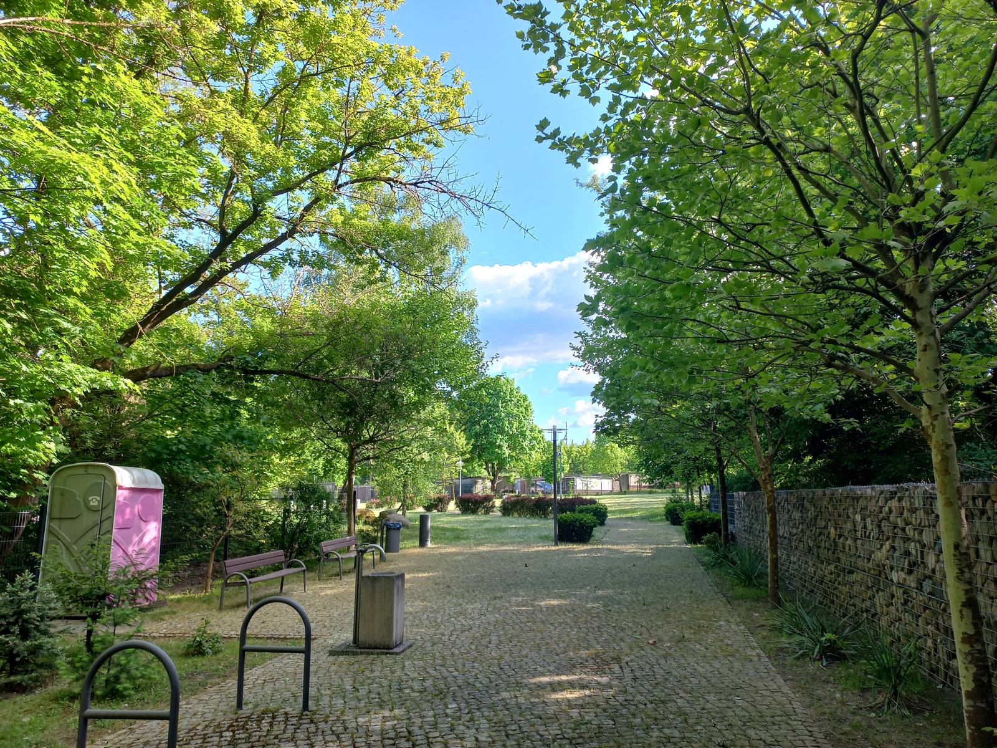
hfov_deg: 69.4
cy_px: 374
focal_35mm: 25
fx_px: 720
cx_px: 498
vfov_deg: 54.9
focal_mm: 4.6
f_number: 1.8
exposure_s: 1/100
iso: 25
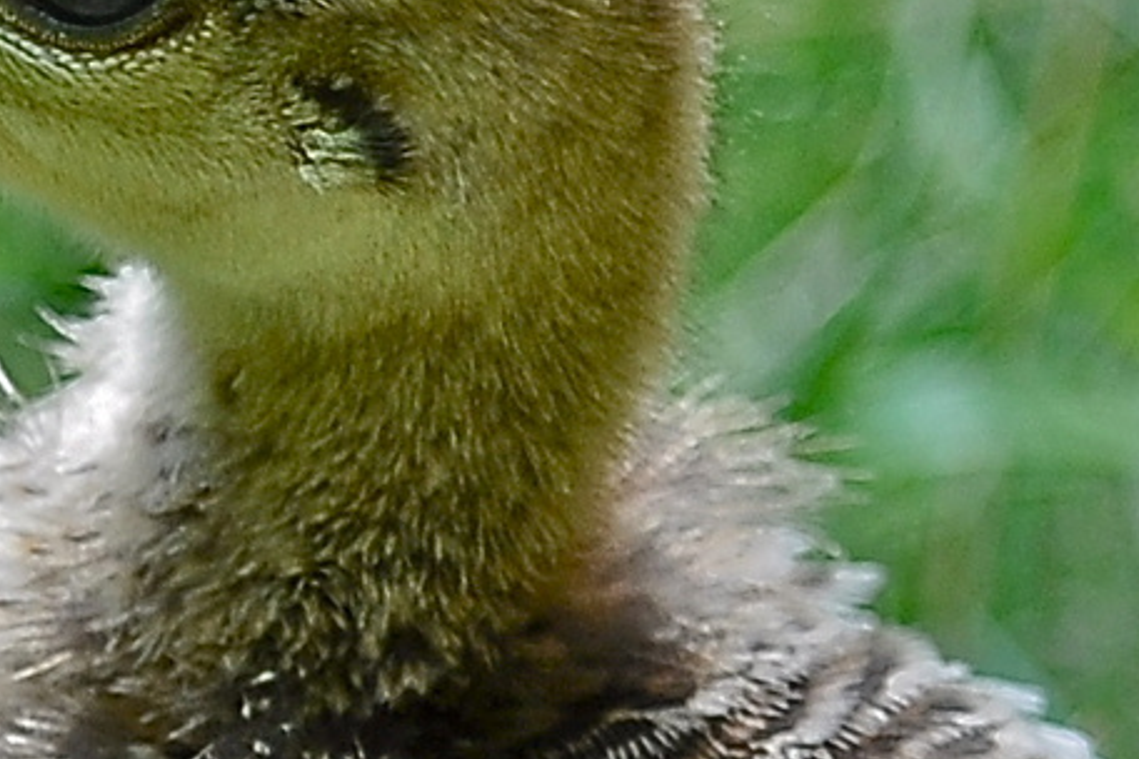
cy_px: 419
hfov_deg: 3.7
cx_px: -356
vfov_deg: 2.5
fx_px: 17709
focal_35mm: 560
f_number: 2.8
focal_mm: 105
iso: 200
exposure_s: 1/500
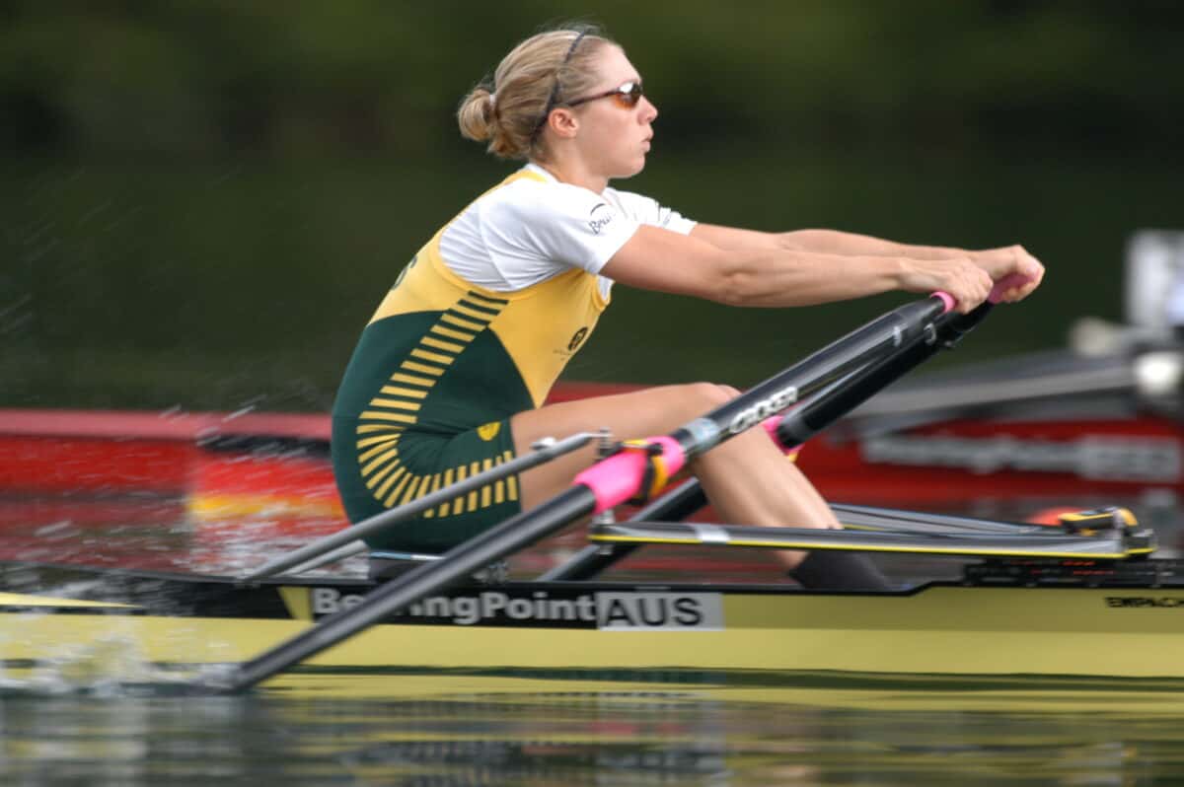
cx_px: 592
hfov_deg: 2.3
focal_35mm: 900
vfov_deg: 1.5
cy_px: 394
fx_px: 29575
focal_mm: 600
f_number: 4
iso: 200
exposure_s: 1/125
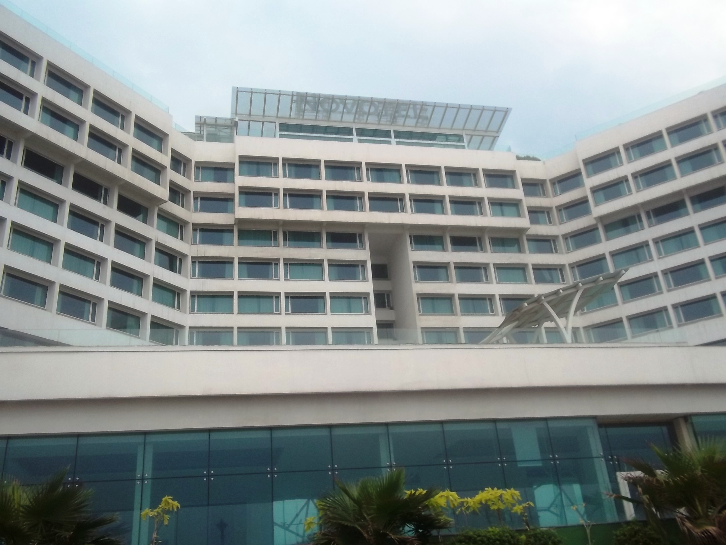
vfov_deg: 44.2
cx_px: 363
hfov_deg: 56.8
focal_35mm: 32
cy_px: 272
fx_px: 671
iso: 80
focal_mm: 5.7
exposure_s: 1/500
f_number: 5.5
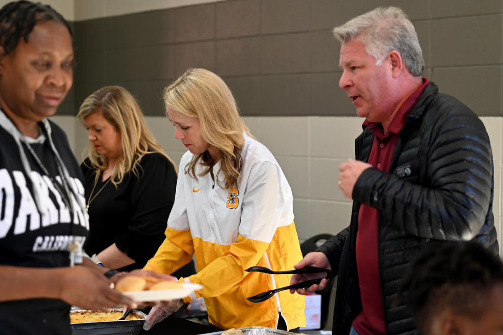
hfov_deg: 24.8
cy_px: 190
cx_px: 216
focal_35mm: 82
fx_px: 1145
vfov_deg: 16.6
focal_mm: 70
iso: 500
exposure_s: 1/125
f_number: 2.8
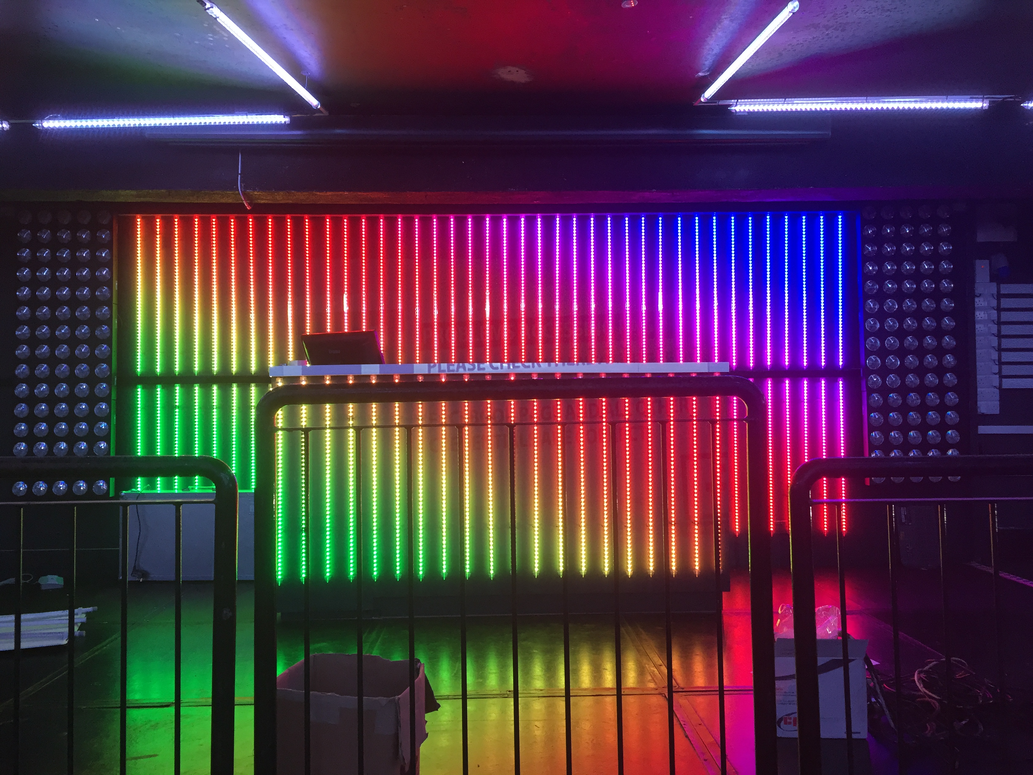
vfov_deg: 48.2
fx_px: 865
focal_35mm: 29
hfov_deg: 61.7
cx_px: 516
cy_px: 388
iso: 40
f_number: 2.2
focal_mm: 4.15
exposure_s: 1/30
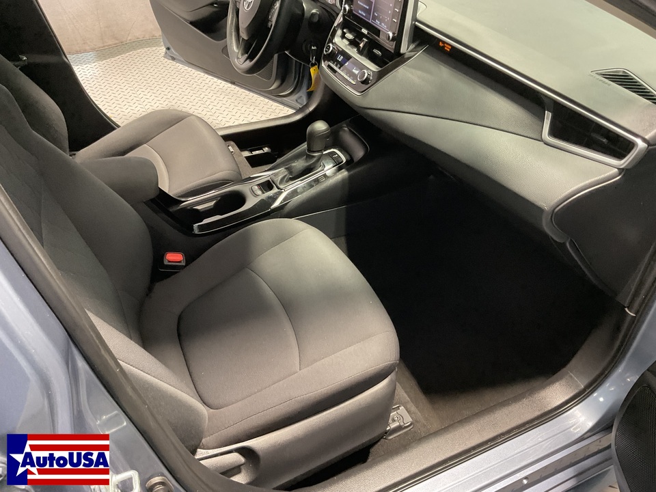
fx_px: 550
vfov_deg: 48.2
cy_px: 246
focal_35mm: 29
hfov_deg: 61.7
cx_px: 328
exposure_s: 1/60
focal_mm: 3
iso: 250
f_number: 1.8
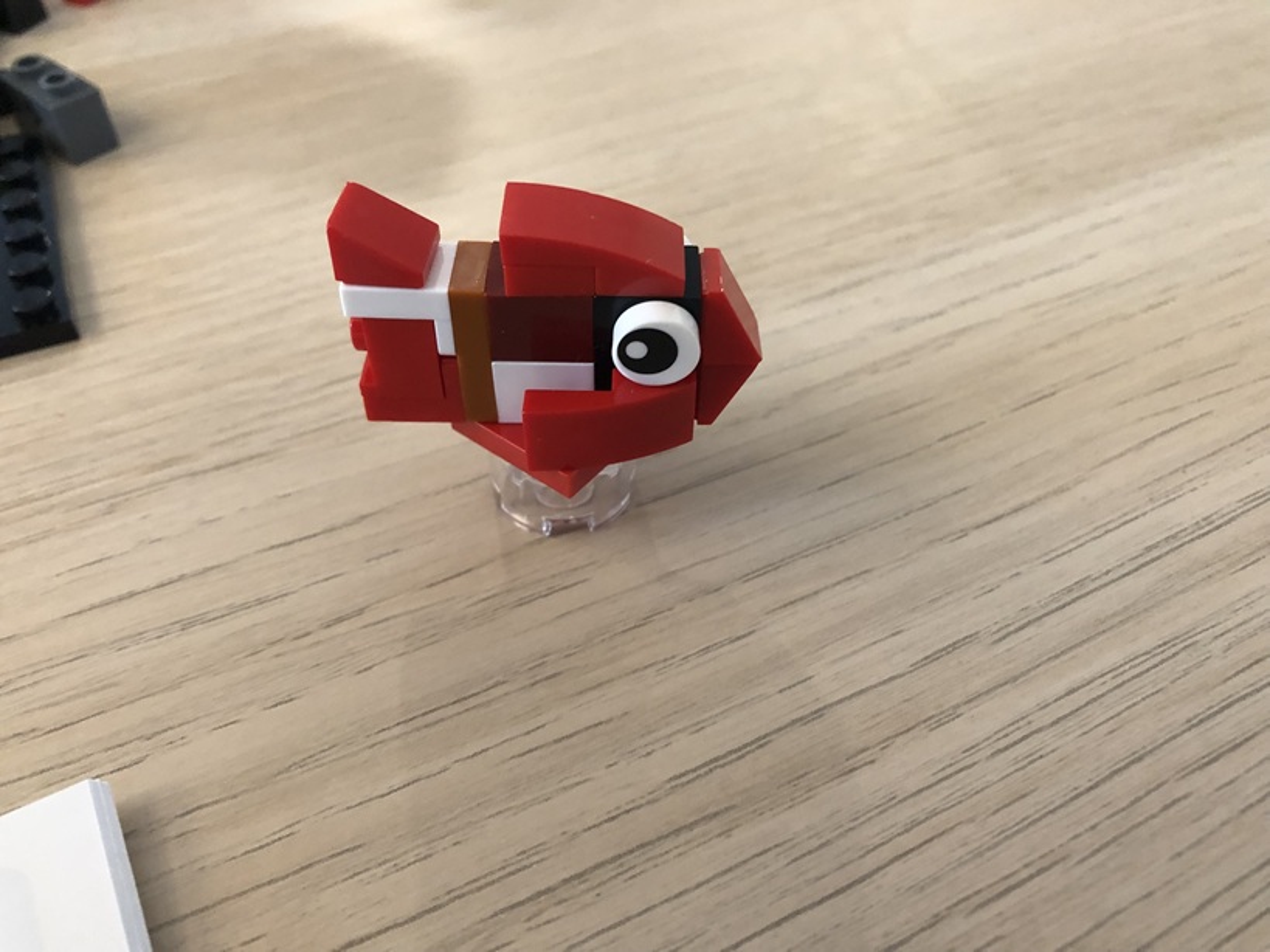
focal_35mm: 28
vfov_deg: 49.7
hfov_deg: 63.5
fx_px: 1027
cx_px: 635
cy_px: 476
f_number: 1.8
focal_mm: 3.99
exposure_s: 1/15
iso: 80
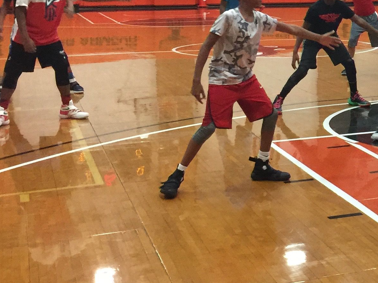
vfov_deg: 18.2
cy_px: 47
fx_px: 873
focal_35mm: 80
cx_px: 462
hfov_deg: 22.4
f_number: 2.2
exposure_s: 1/15
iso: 100
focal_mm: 4.15
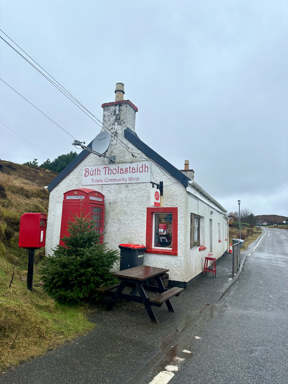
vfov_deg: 71.6
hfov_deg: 56.8
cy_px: 192
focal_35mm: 24
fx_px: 266
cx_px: 144
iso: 80
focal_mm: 6.86
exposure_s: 1/1157
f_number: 1.78
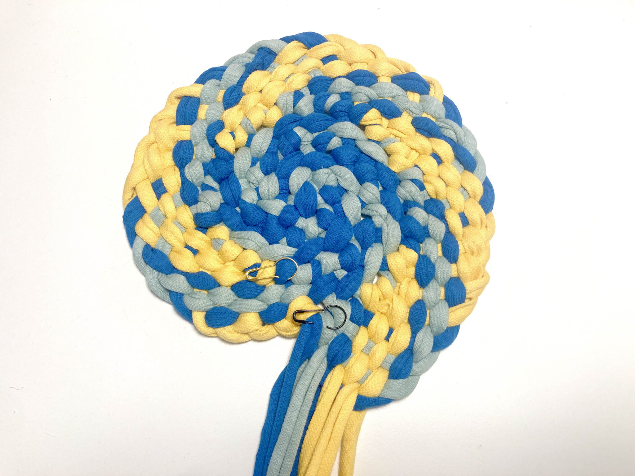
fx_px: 514
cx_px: 318
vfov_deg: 49.7
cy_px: 238
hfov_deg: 63.4
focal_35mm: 28
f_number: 1.8
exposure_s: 1/100
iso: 80
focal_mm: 3.99
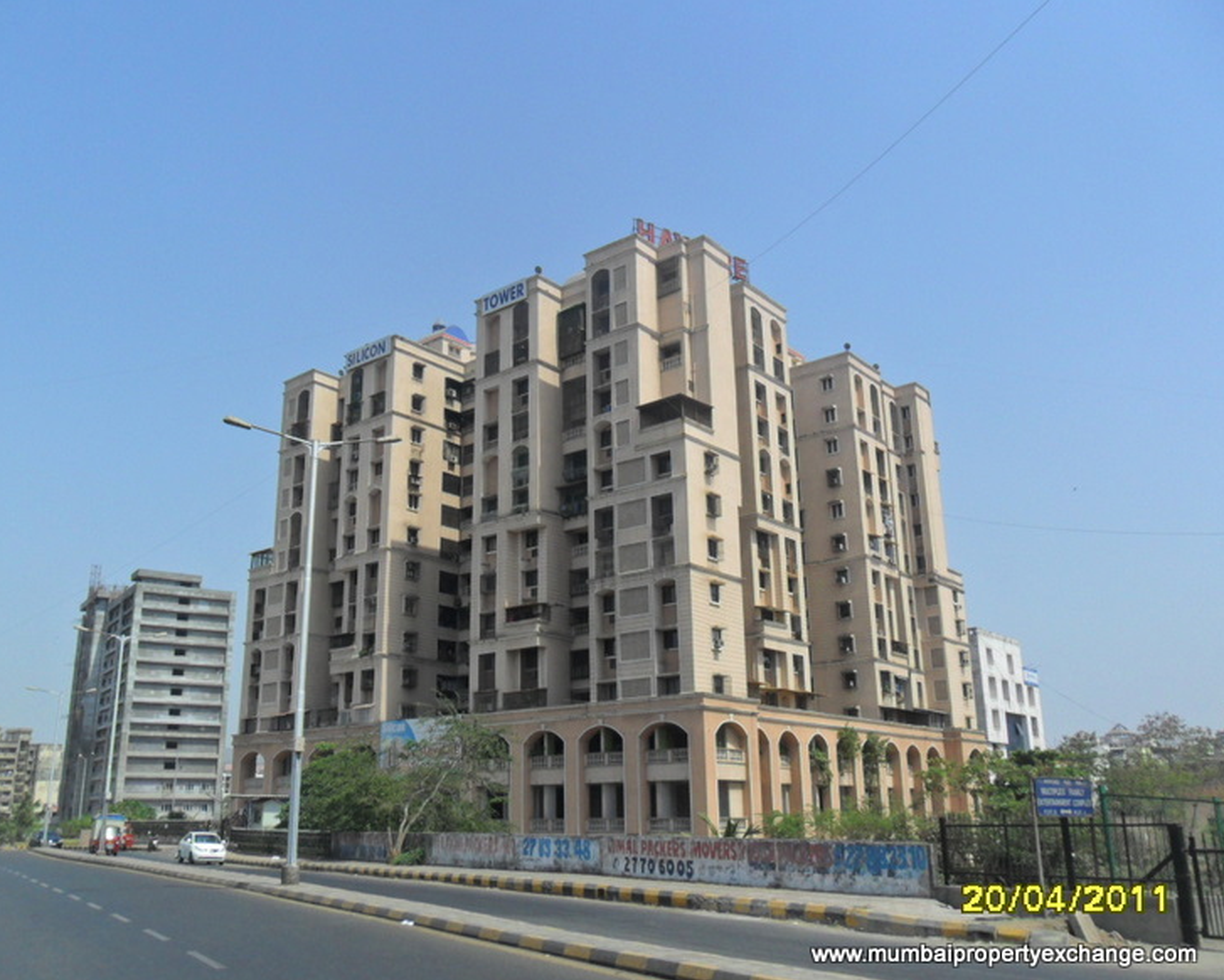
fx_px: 1051
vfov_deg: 50.0
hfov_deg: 60.3
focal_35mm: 29
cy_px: 490
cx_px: 557
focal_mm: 4.9
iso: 100
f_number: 8.9
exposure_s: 1/180
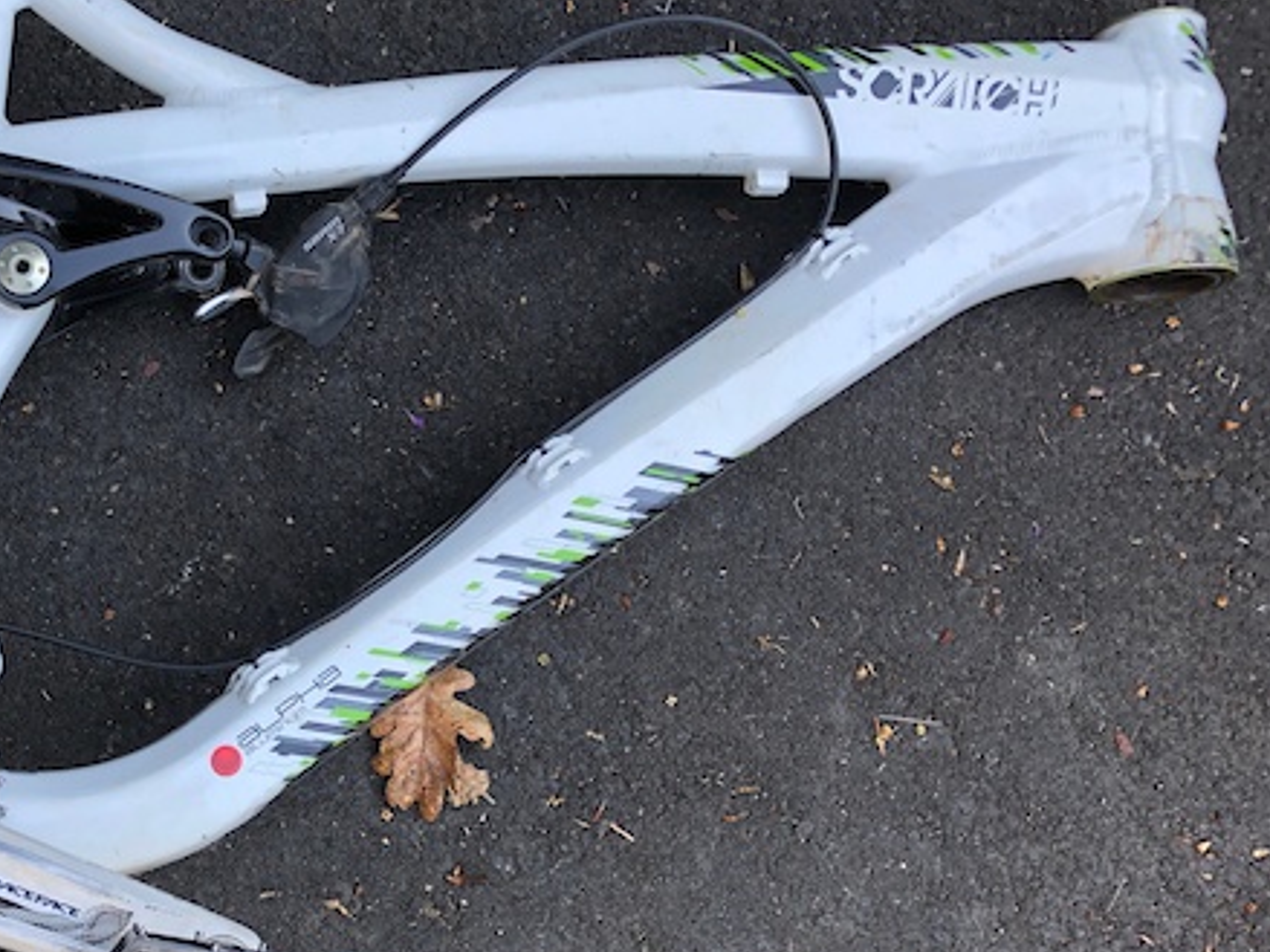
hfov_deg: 35.6
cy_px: 654
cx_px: 168
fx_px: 1871
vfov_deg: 28.3
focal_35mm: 51
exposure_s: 1/120
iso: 40
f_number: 1.8
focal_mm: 3.99
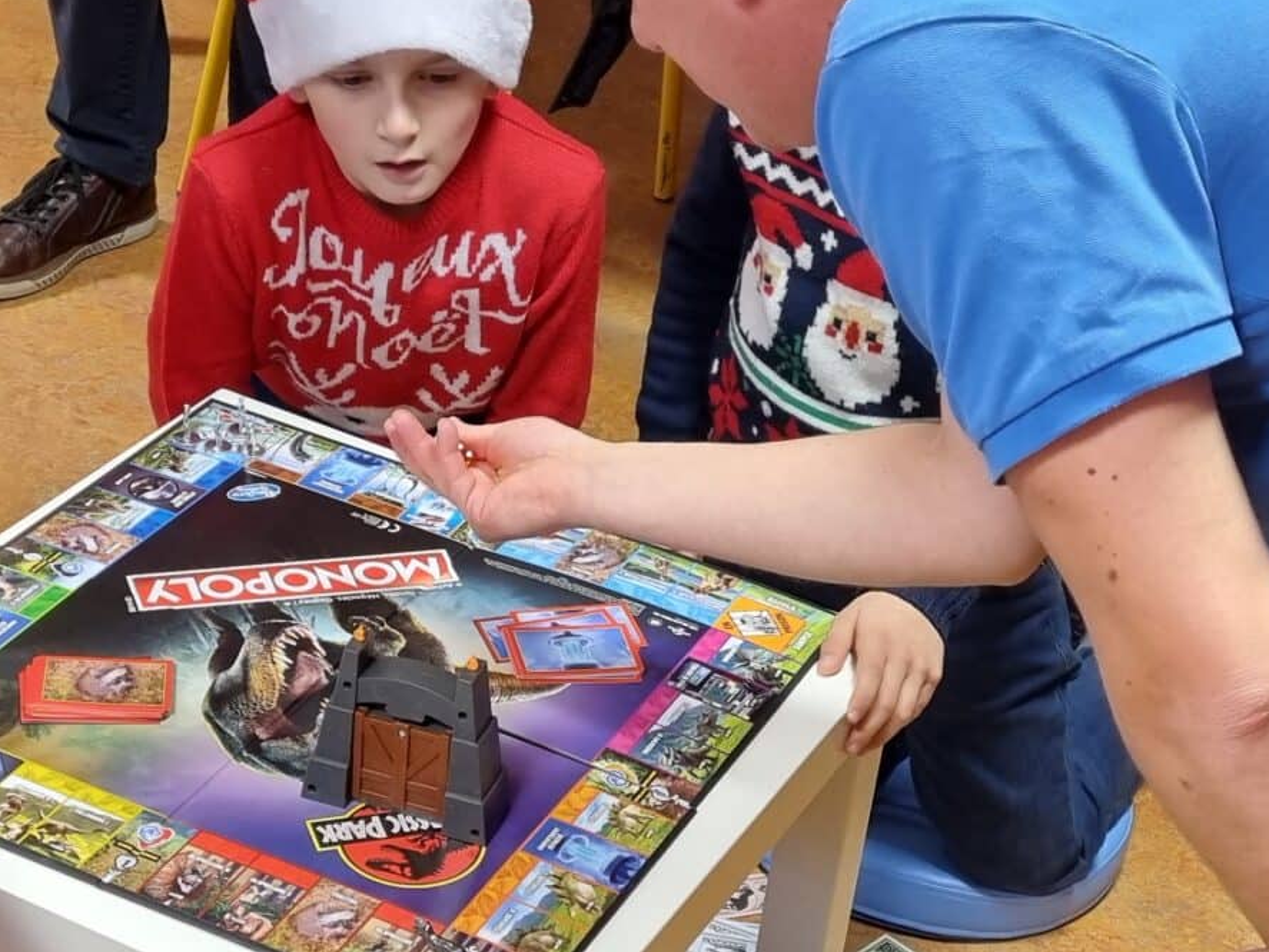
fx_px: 2751
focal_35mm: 75
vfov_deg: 19.5
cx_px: 594
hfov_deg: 26.0
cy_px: 702
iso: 200
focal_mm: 5.4
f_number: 1.8
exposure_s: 1/50
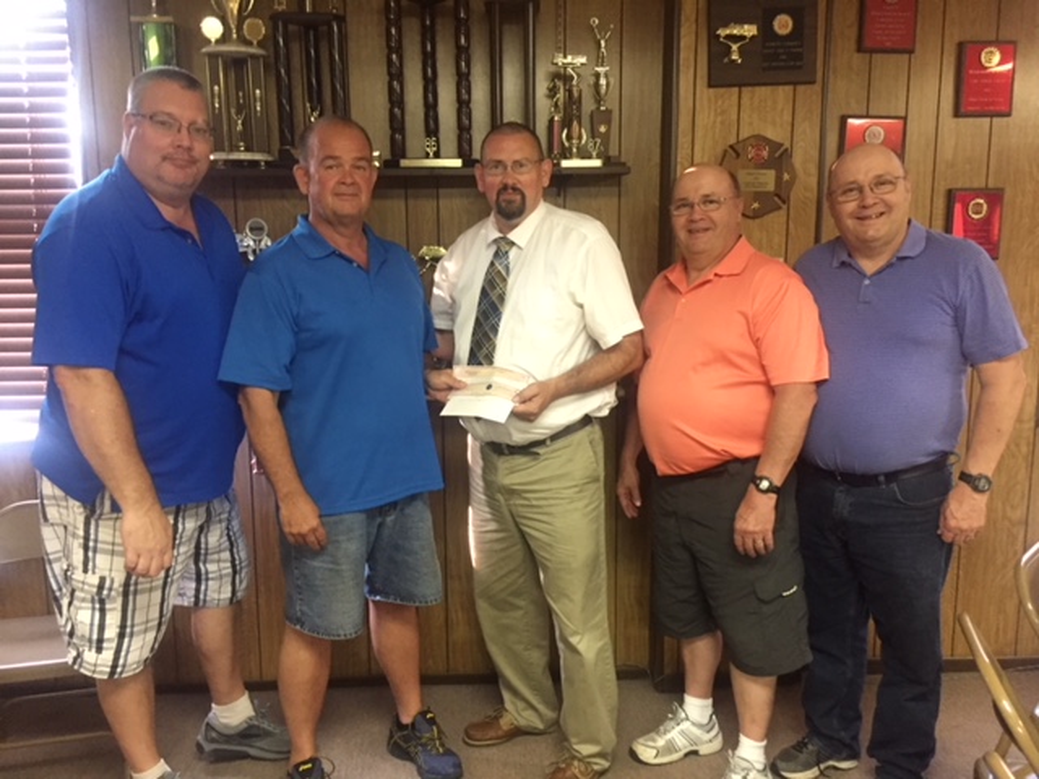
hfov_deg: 61.7
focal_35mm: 29
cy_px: 390
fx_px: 870
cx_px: 520
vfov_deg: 48.2
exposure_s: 1/15
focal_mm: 4.15
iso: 320
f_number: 2.2
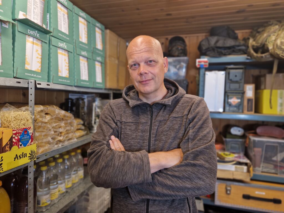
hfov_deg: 73.9
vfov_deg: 58.9
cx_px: 142
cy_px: 106
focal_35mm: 23
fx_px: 189
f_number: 1.8
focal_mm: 5.4
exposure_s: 1/100
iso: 125
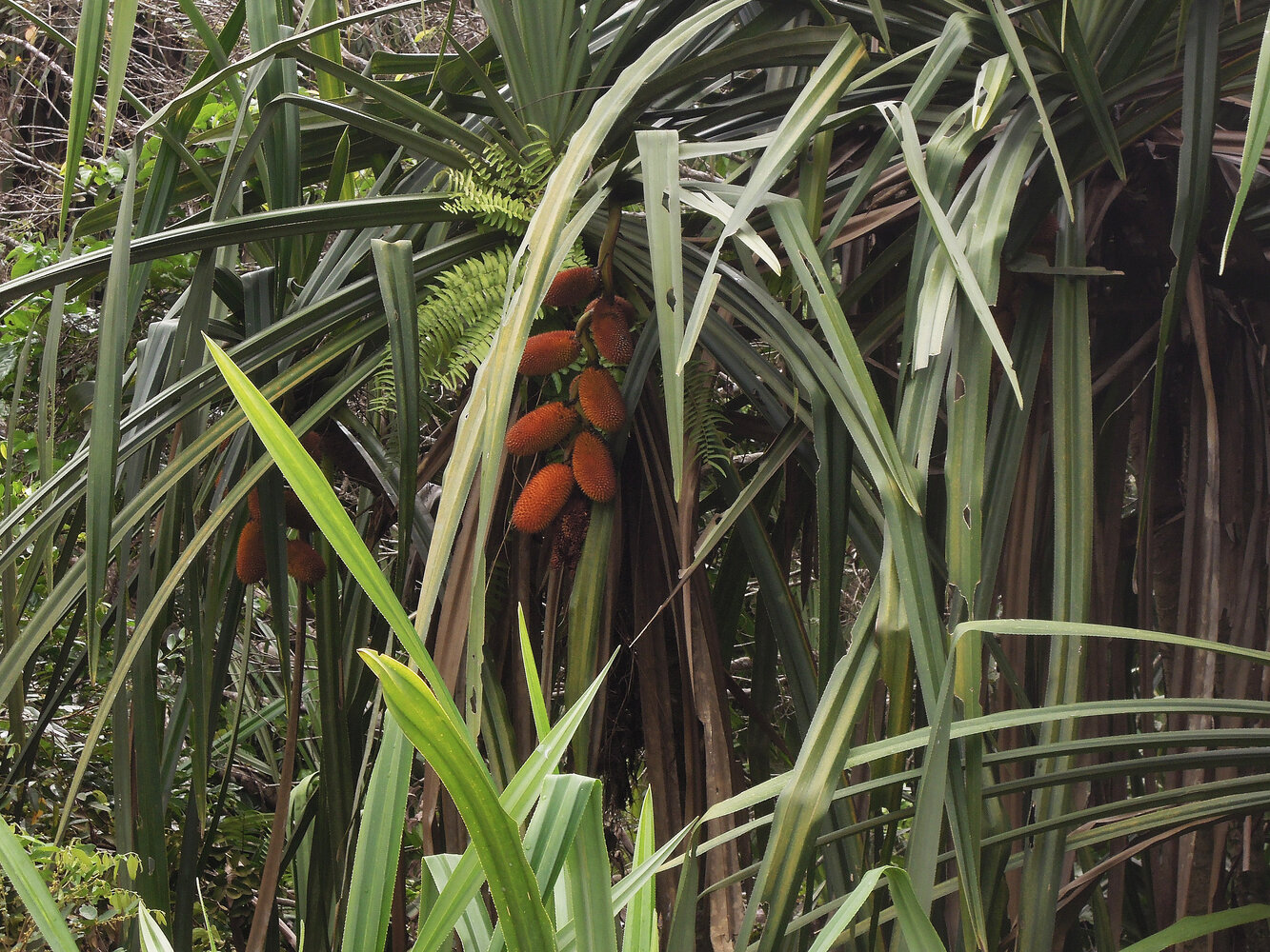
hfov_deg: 19.6
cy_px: 476
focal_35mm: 100
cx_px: 635
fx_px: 3669
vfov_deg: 14.8
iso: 160
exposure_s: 1/200
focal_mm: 17.9
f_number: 5.5
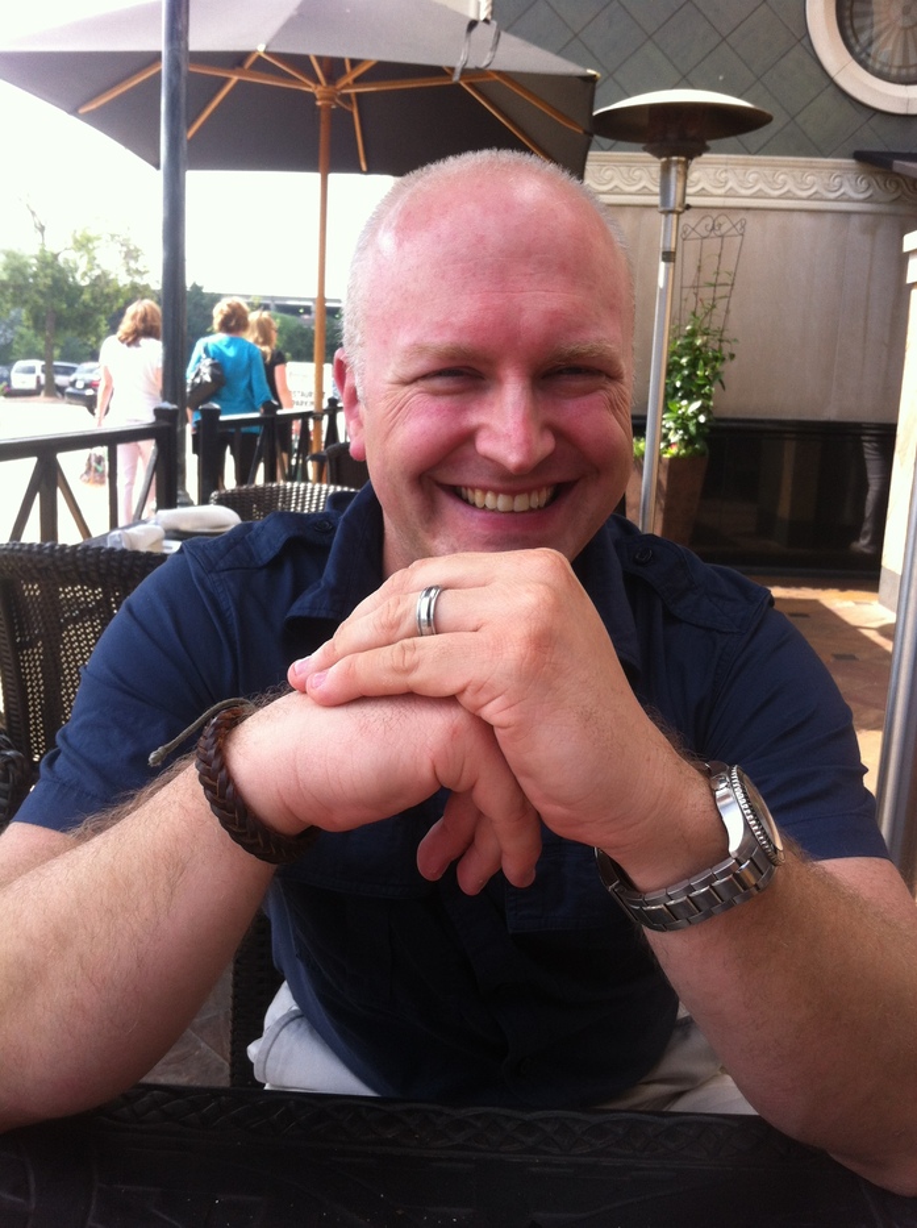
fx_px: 1239
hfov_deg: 40.6
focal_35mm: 35
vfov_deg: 52.7
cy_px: 614
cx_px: 458
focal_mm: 3.85
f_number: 2.8
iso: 80
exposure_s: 1/269
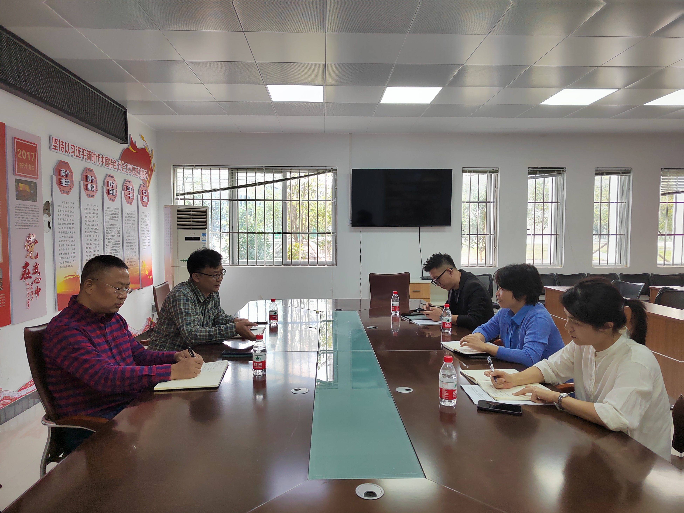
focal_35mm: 23
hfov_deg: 73.9
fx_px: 454
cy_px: 256
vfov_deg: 58.9
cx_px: 342
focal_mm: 5.52
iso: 253
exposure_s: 1/100
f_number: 1.9
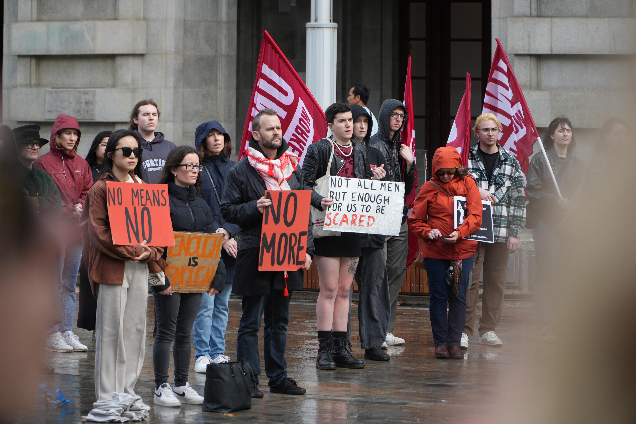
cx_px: 318
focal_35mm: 158
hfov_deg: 13.0
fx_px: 2782
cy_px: 212
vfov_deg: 8.7
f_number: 4
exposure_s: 1/400
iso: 160
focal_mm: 105
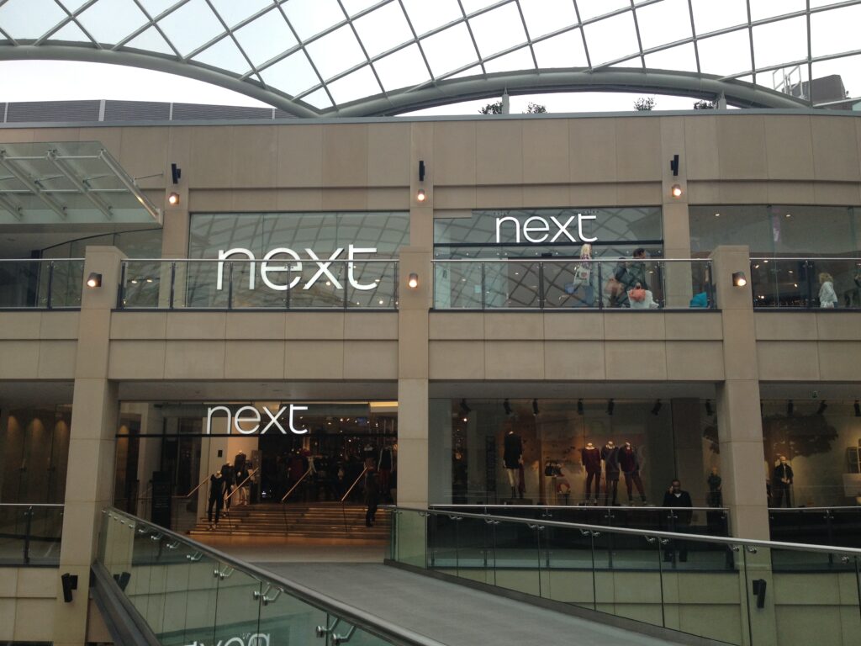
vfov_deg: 40.7
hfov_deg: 52.6
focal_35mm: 35
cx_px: 430
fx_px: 871
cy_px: 323
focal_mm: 4.28
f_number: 2.4
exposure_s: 1/307
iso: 50
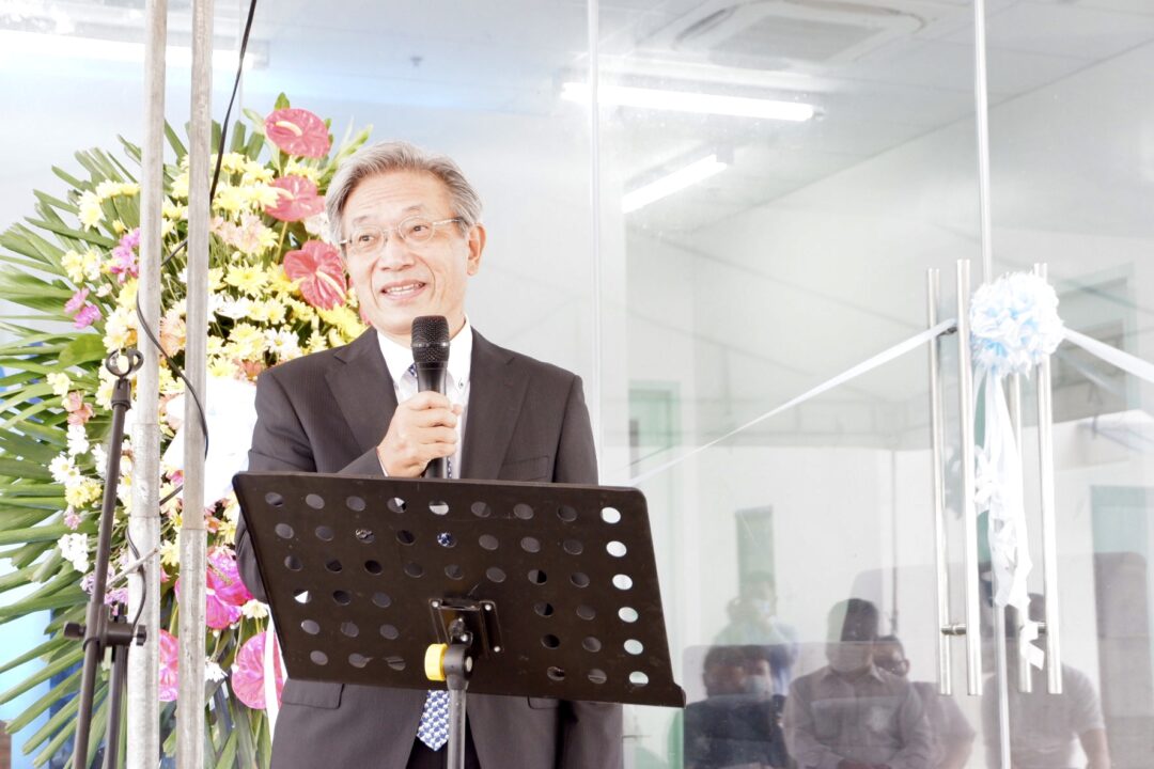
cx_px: 577
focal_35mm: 72
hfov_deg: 28.1
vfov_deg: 18.9
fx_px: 2308
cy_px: 384
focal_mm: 48.4
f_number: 5.6
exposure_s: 1/105
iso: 1600
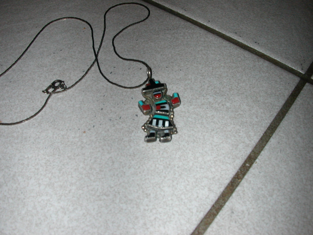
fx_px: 335
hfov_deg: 50.1
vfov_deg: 38.7
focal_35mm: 37
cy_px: 118
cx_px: 156
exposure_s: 1/59.9
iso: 100
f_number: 4.5
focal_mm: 5.6
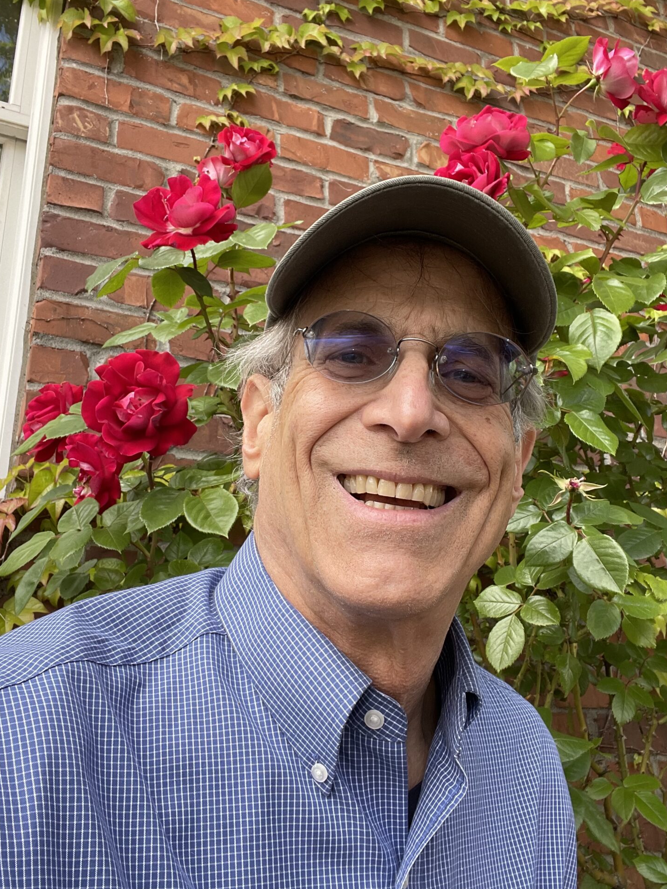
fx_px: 822
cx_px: 335
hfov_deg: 44.2
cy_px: 443
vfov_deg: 56.8
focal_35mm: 32
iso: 32
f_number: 2.2
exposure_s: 1/121
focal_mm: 2.71
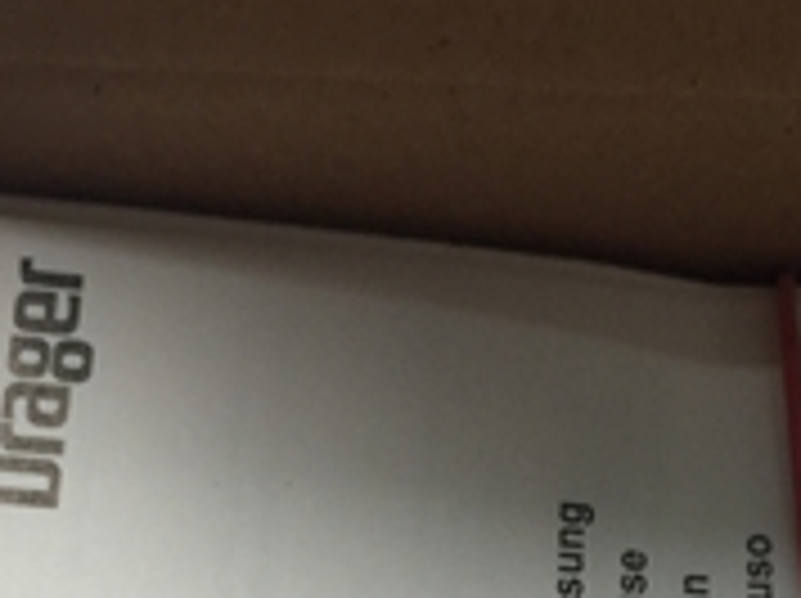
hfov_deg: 19.8
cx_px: 652
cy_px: 746
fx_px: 2265
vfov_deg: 14.5
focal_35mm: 98
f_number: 2.2
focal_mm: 4.15
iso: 32
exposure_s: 1/299
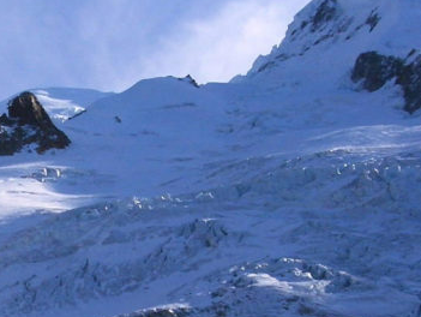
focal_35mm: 102
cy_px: 217
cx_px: 26
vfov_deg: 14.5
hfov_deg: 18.8
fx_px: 1242
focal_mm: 5.8
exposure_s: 1/800
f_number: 4.3
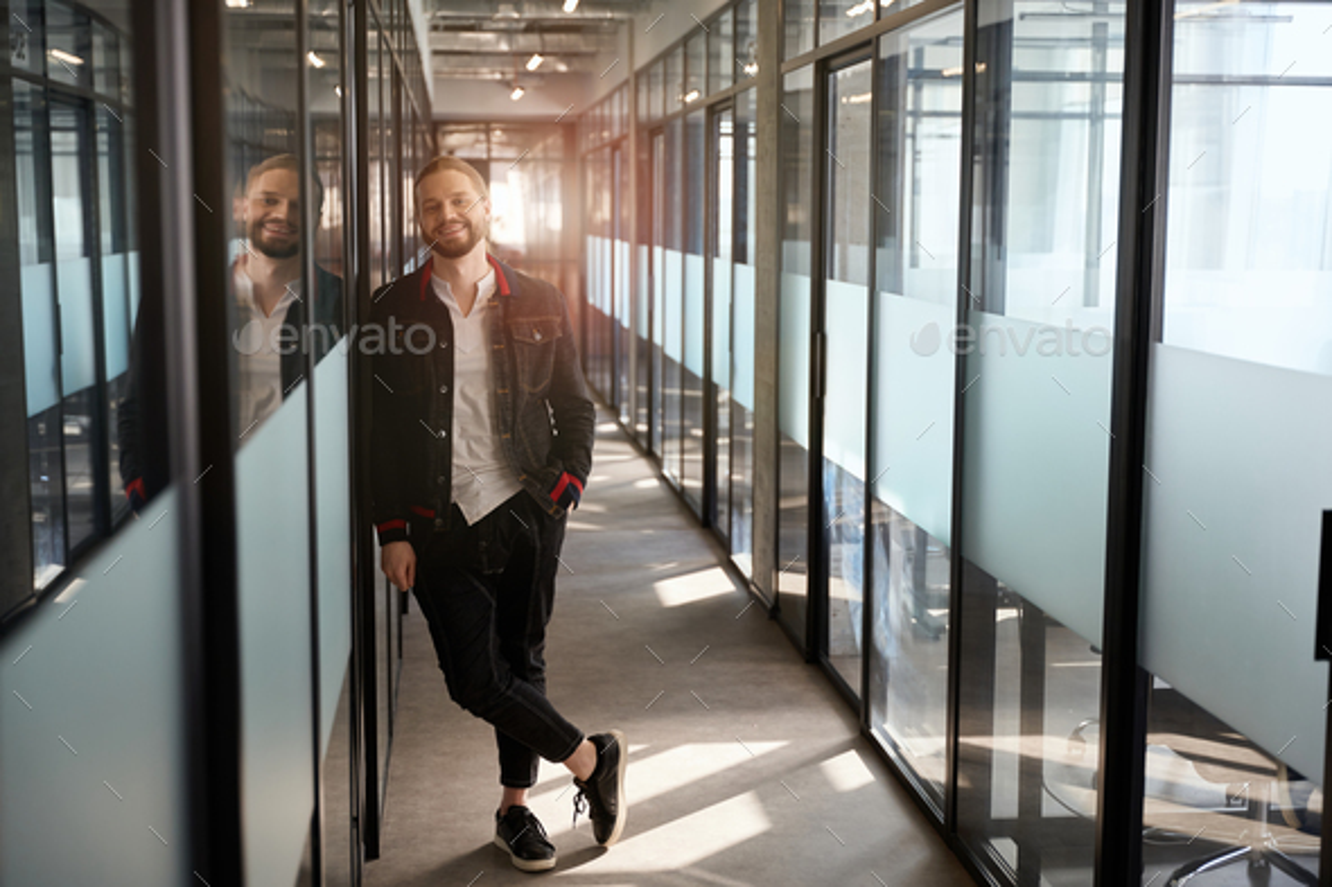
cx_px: 666
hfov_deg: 38.8
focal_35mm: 51
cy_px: 444
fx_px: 1890
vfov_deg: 26.4
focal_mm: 51.1
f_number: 2.8
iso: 500
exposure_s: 1/320
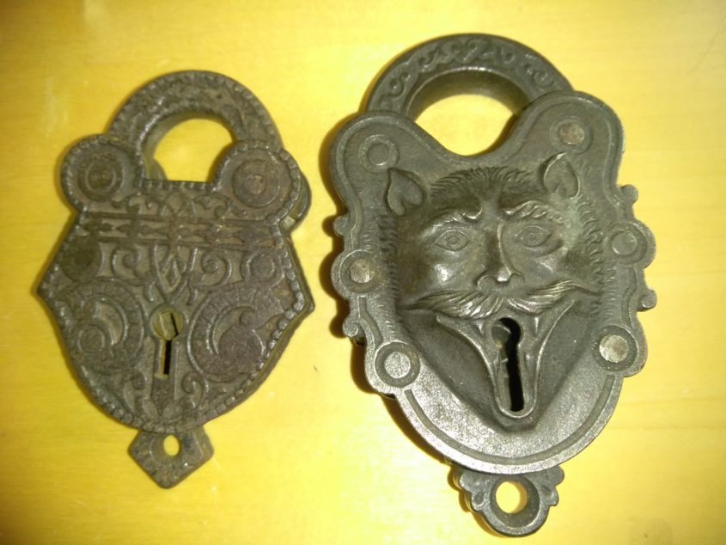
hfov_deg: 81.7
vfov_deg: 66.0
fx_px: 420
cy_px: 272
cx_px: 363
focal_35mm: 20
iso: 181
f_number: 2.2
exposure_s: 1/120
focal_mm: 3.46
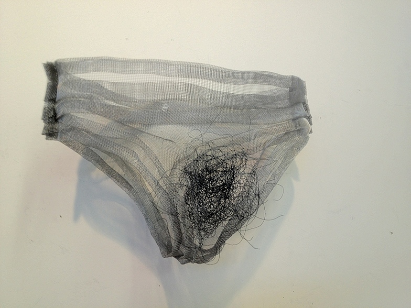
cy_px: 154
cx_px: 206
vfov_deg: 40.7
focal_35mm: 35
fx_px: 416
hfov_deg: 52.6
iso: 64
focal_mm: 4.3
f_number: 2.4
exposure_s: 1/24
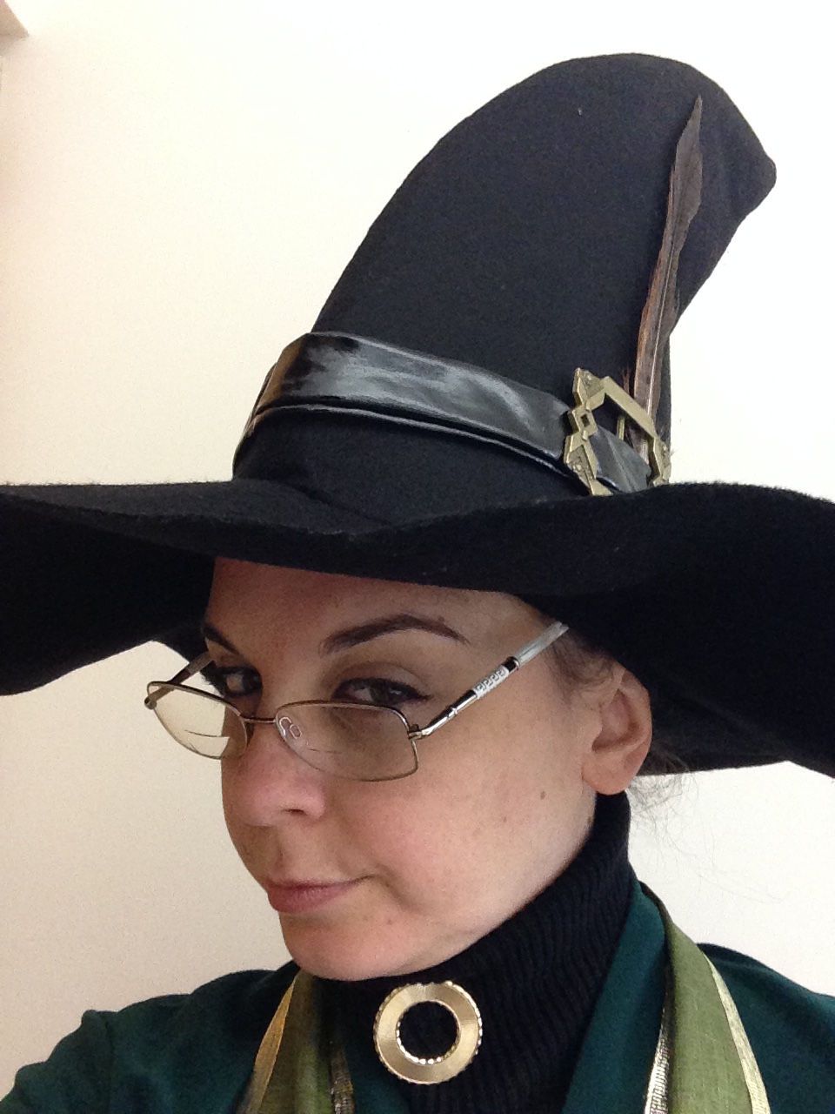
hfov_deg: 40.7
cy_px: 557
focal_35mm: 35
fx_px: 1126
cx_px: 418
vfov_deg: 52.6
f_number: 2.4
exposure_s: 1/30
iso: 200
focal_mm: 2.18
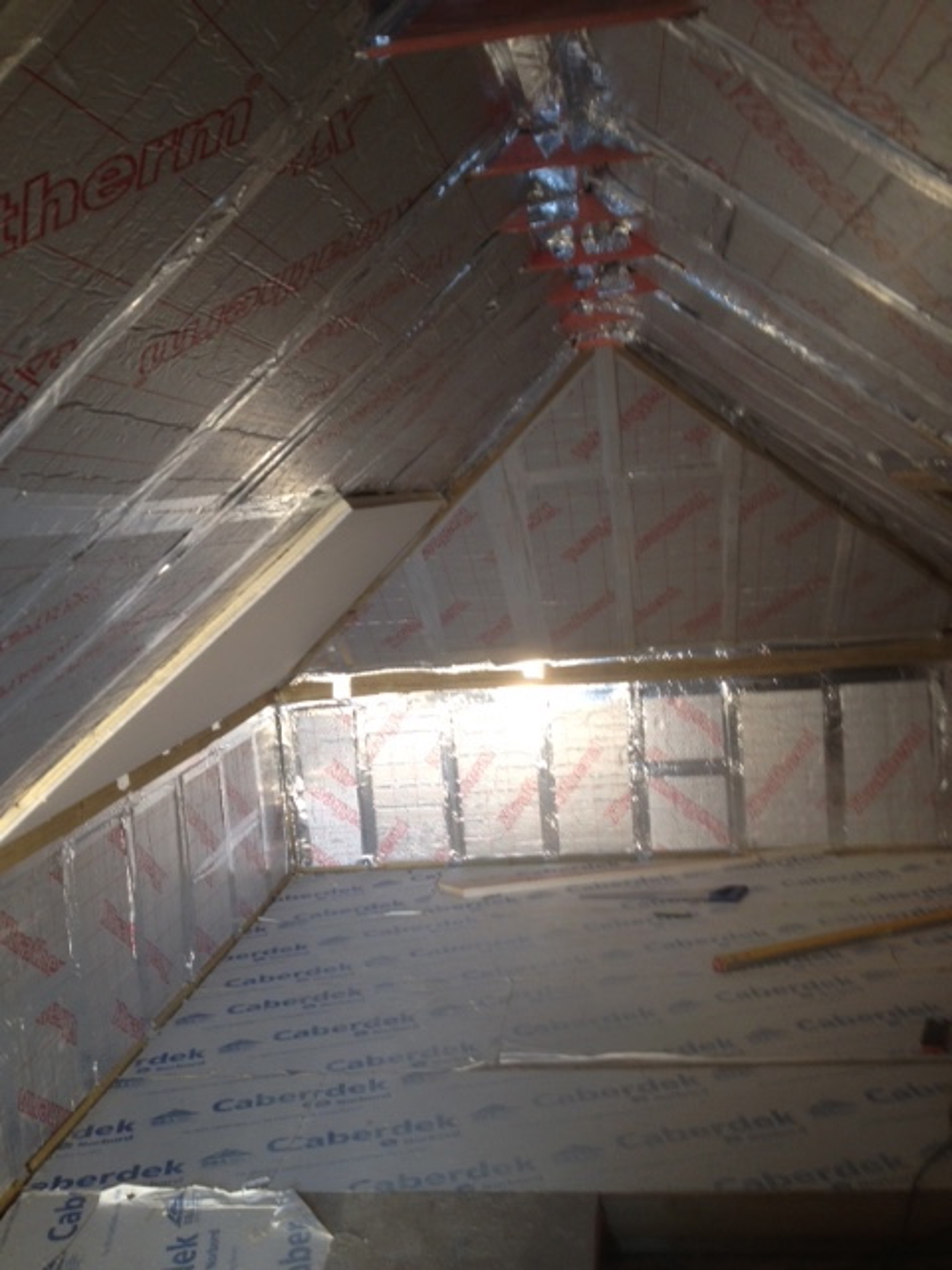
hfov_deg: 40.7
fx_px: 1283
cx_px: 476
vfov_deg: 52.6
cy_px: 635
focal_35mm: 35
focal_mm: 4.28
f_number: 2.4
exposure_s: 1/20
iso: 50
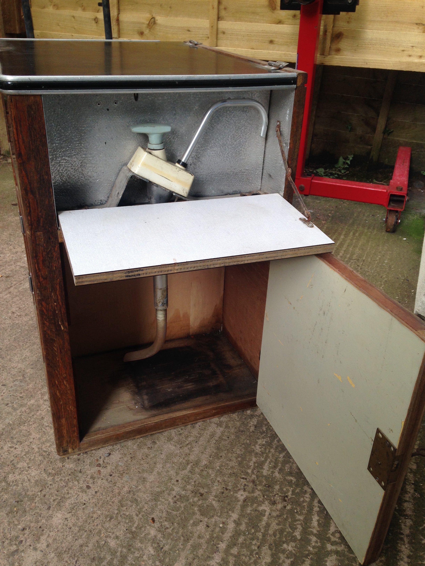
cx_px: 212
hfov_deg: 42.9
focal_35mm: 33
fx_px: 540
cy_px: 283
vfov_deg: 55.4
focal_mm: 4.12
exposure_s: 1/120
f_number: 2.4
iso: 50
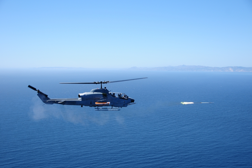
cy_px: 84
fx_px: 336
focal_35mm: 48
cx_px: 126
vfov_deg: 28.0
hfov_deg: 41.2
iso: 200
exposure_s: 1/1600
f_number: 4.2
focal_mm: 32
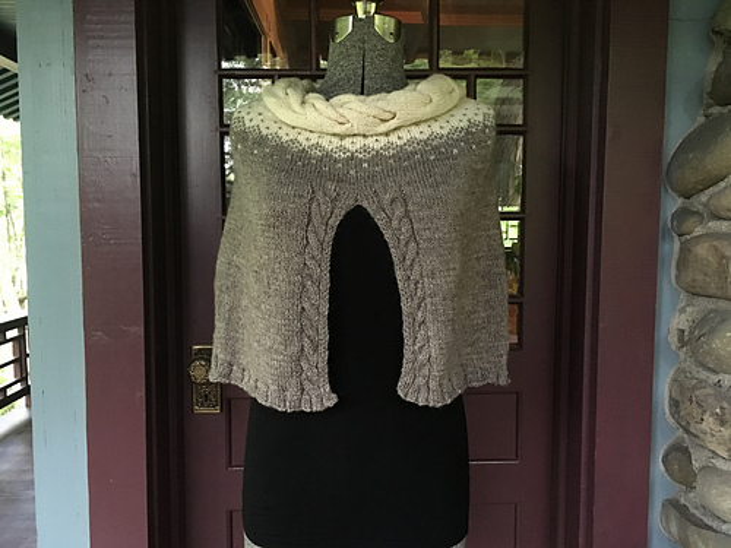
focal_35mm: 29
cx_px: 366
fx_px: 612
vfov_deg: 48.2
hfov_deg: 61.7
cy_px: 274
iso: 250
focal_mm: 4.15
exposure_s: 1/15
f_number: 2.2
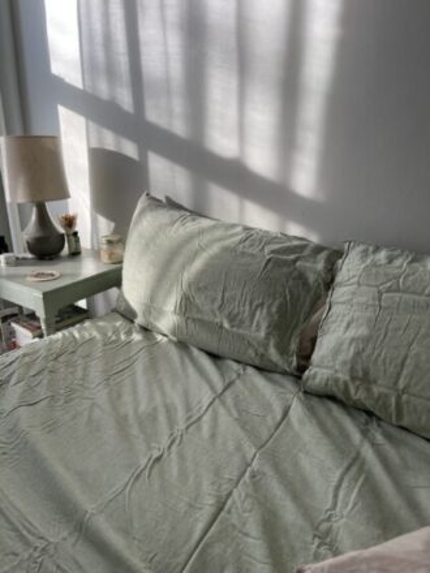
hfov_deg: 53.1
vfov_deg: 67.3
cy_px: 286
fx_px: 431
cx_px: 215
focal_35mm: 26
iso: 40
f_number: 1.6
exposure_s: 1/189
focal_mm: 5.1
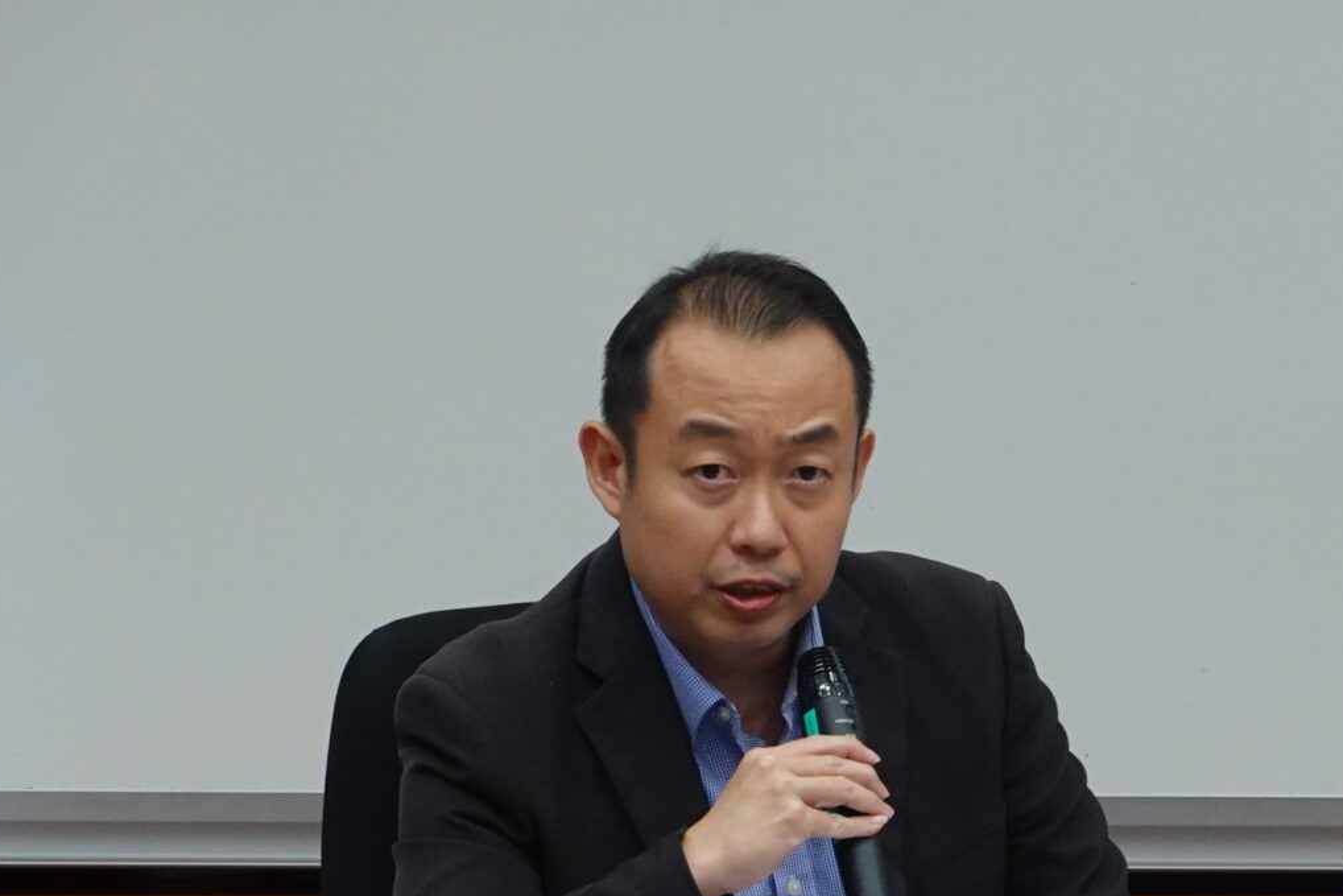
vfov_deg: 3.9
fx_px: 13319
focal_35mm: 357
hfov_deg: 5.8
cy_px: 662
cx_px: 1278
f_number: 4.5
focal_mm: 51.61
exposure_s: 1/50
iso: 800
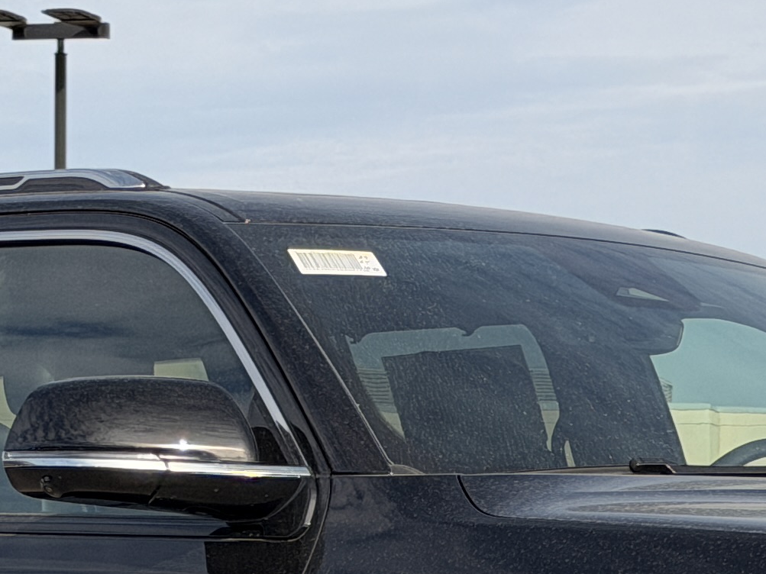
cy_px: 760
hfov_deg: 10.2
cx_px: 501
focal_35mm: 193
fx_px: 4270
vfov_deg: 7.6
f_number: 1.78
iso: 64
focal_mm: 6.76
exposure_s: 1/5208
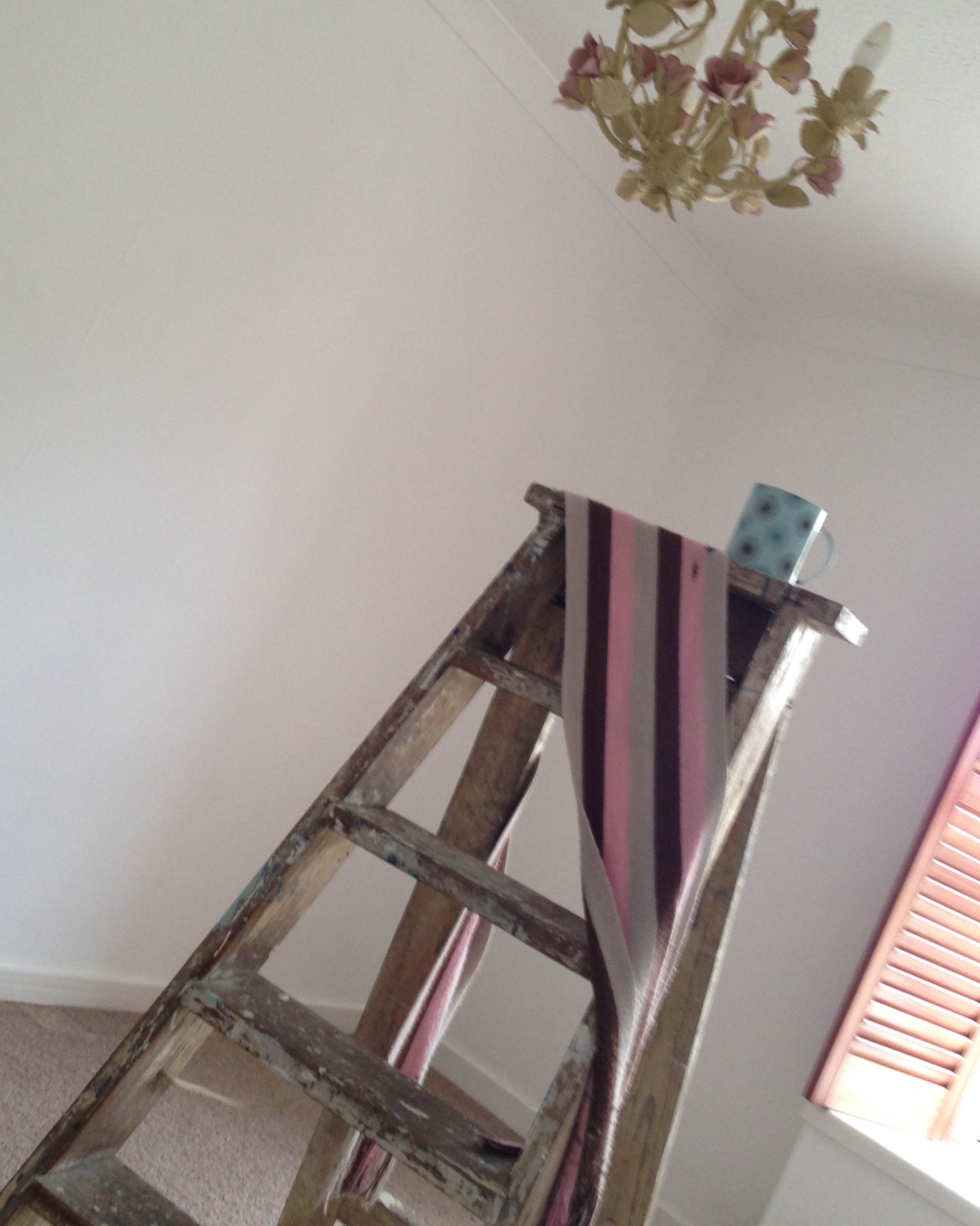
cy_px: 573
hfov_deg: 37.3
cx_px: 468
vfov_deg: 45.8
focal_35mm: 40
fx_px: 1450
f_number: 2.4
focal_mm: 4.12
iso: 80
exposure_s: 1/20
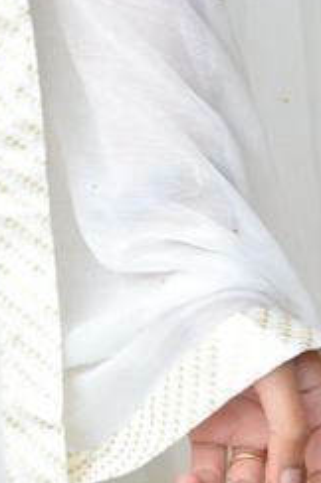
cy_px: -412
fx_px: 6223
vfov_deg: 4.4
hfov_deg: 3.0
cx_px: -78
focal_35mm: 464
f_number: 6.3
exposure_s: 1/125
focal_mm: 70
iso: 1250
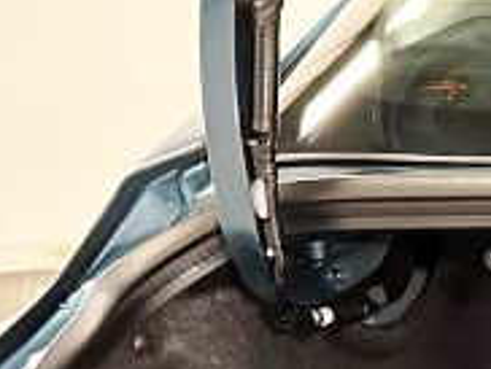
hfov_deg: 11.6
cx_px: 1225
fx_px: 1917
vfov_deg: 10.5
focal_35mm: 135
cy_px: 601
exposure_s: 1/30
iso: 1000
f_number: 1.78
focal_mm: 6.86
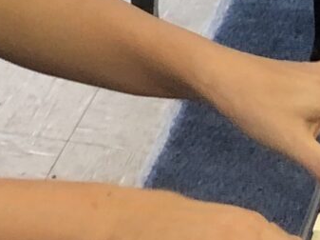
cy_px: -440
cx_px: 263
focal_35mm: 213
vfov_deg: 6.4
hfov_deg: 9.3
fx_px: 1967
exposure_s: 1/30
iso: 32
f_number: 1.8
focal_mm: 4
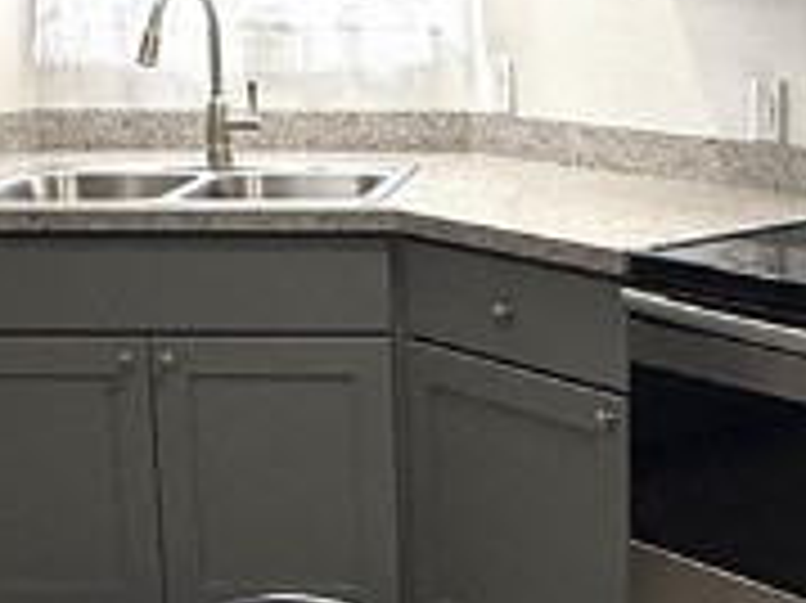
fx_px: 1861
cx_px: 594
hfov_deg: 24.2
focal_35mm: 80
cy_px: 324
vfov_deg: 18.4
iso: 100
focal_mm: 2.22
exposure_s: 1/120
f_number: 2.2
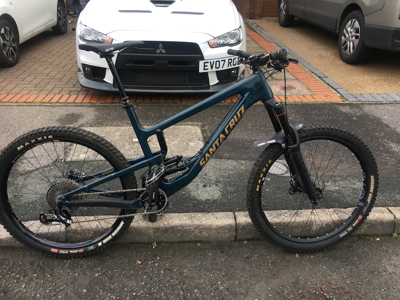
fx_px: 335
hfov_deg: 61.7
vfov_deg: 48.2
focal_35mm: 29
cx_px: 200
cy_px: 150
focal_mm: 4.15
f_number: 2.2
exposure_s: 1/100
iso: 40
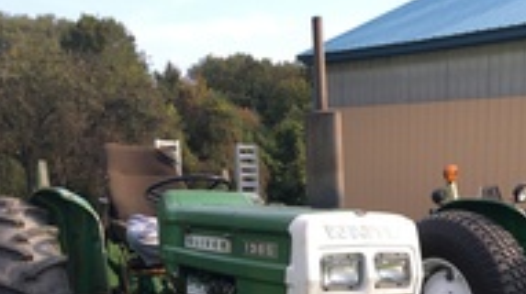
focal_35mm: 57
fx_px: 794
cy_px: 321
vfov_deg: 20.1
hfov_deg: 35.1
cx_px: 443
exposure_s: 1/460
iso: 25
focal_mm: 4.15
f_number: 2.2
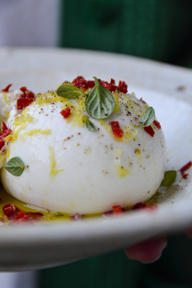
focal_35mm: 93
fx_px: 744
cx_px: 96
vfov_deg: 21.9
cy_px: 144
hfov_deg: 14.7
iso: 800
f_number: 5
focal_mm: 62
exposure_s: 1/40
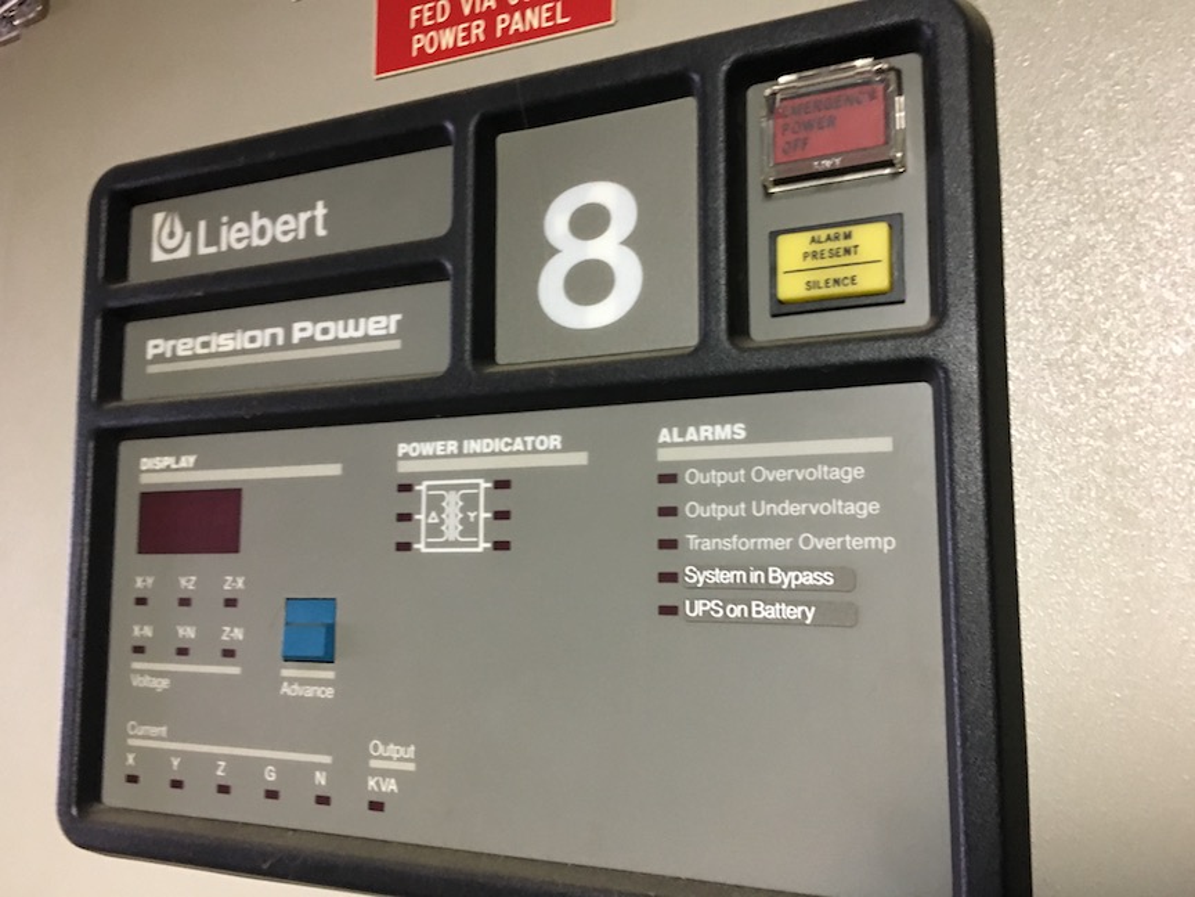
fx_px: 1001
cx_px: 598
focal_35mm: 29
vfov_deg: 48.2
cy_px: 448
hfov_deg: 61.7
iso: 200
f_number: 2.2
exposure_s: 1/24
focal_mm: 4.15
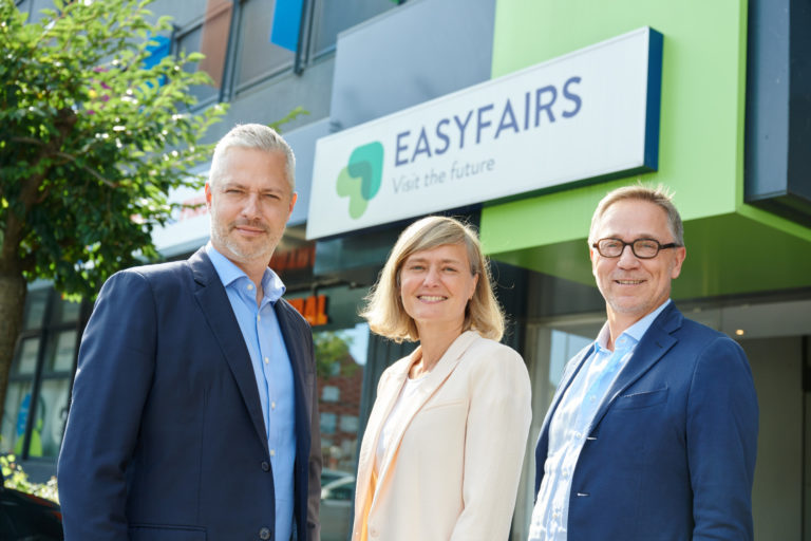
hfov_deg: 43.6
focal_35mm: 45
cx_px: 406
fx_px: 1014
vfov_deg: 29.9
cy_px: 270
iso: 160
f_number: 4
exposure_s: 1/400
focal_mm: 45
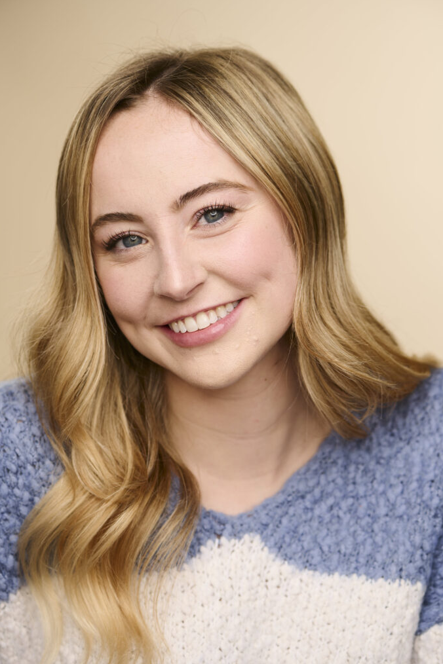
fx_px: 1956
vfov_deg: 19.3
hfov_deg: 12.9
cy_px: 334
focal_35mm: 106
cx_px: 222
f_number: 4.5
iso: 100
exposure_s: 1/200
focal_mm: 105
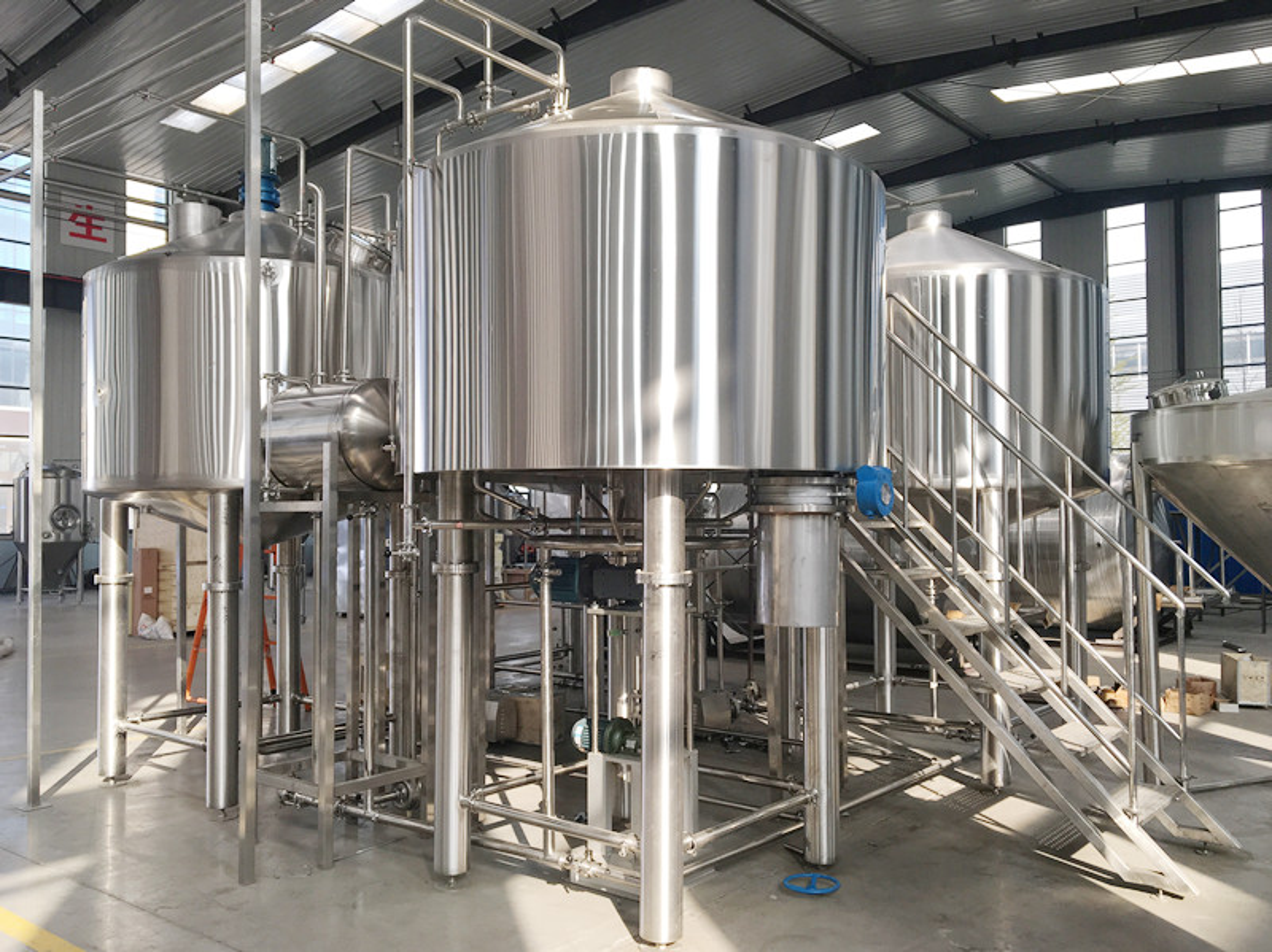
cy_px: 476
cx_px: 636
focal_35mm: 29
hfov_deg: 61.7
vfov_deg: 48.2
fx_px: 1065
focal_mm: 4.15
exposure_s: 1/50
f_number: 2.2
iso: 25
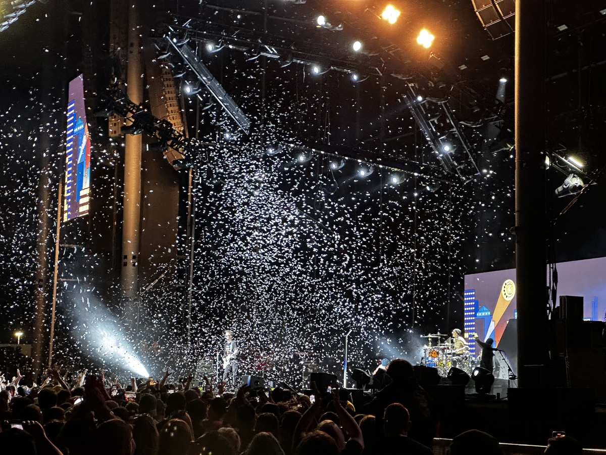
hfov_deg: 25.3
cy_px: 228
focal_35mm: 77
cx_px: 303
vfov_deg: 19.1
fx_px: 1348
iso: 800
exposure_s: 1/38
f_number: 2.8
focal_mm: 9
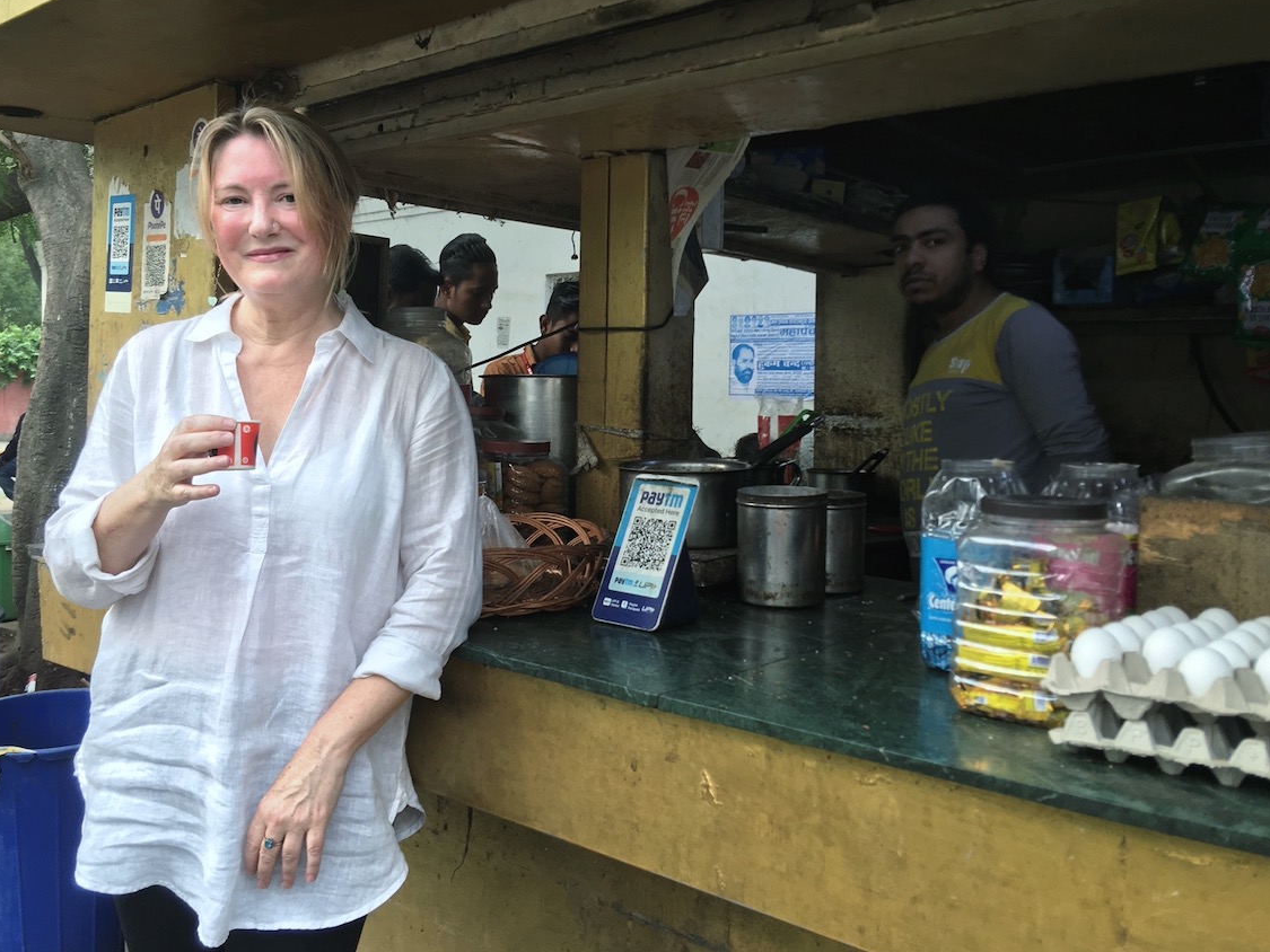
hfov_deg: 55.3
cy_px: 438
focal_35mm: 33
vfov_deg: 42.9
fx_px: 1211
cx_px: 608
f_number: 2.2
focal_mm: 4.15
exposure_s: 1/100
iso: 25
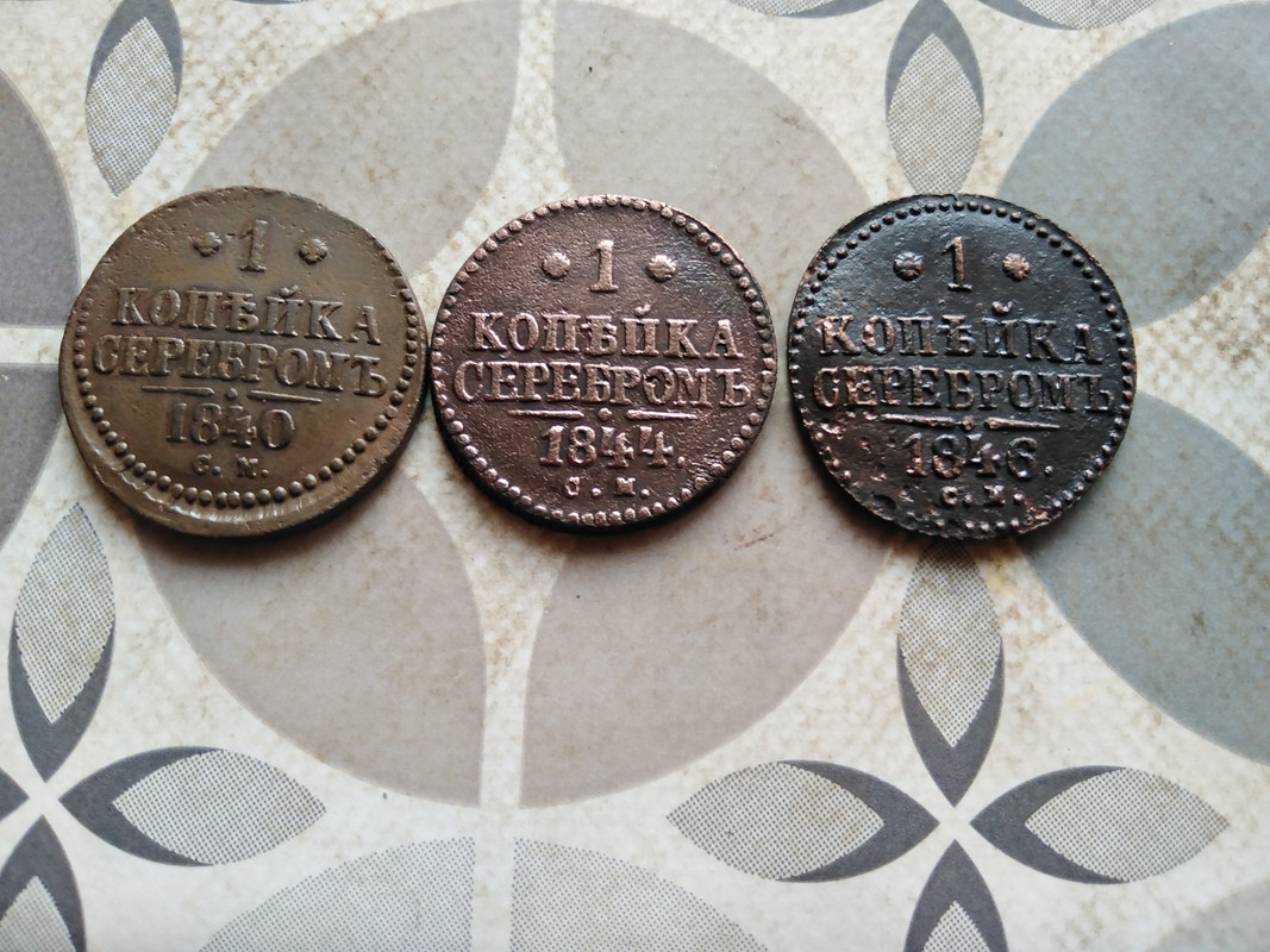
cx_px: 635
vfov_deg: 53.1
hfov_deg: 67.3
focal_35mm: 26
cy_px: 476
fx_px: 954
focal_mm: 3.59
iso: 131
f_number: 1.8
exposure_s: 1/40
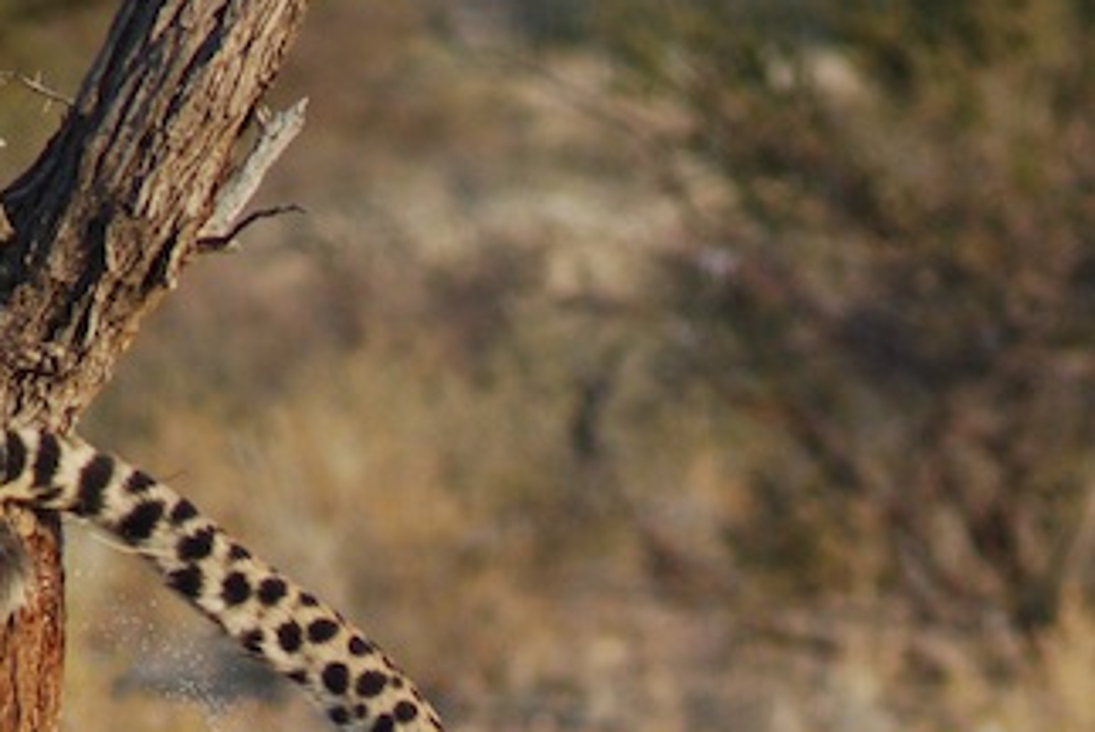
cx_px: 898
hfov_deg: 2.3
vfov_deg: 1.5
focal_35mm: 902
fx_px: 27460
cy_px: 1113
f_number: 4.8
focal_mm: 190
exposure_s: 1/640
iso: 400
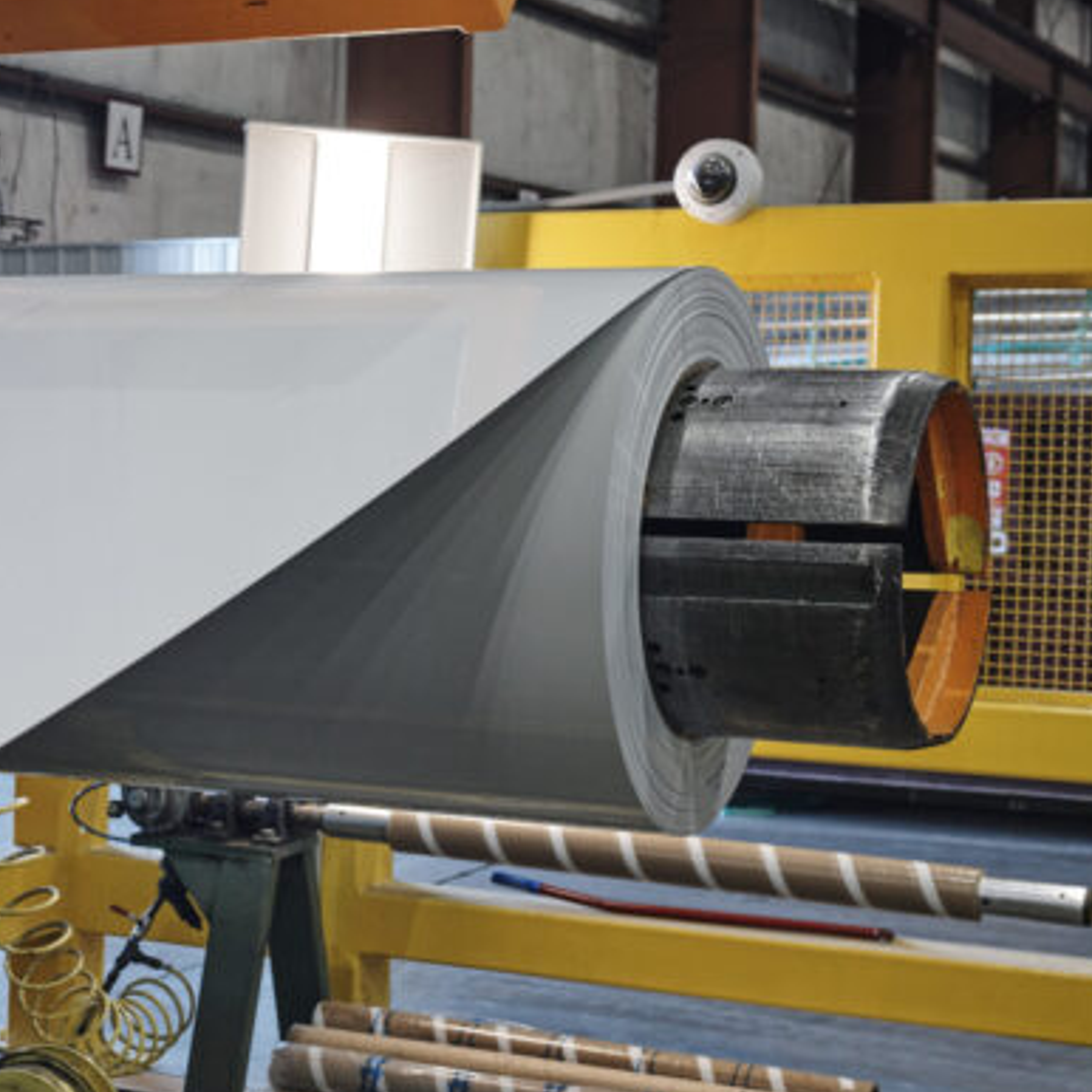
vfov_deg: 22.8
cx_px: 91
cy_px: 566
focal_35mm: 76
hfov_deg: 22.2
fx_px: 2712
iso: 1000
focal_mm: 45
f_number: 5
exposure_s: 1/100
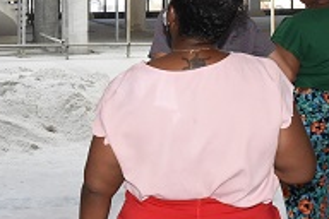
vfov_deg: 13.4
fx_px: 914
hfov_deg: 20.3
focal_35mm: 100
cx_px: 84
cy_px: -14
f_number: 5.6
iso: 1600
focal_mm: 20
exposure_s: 1/125
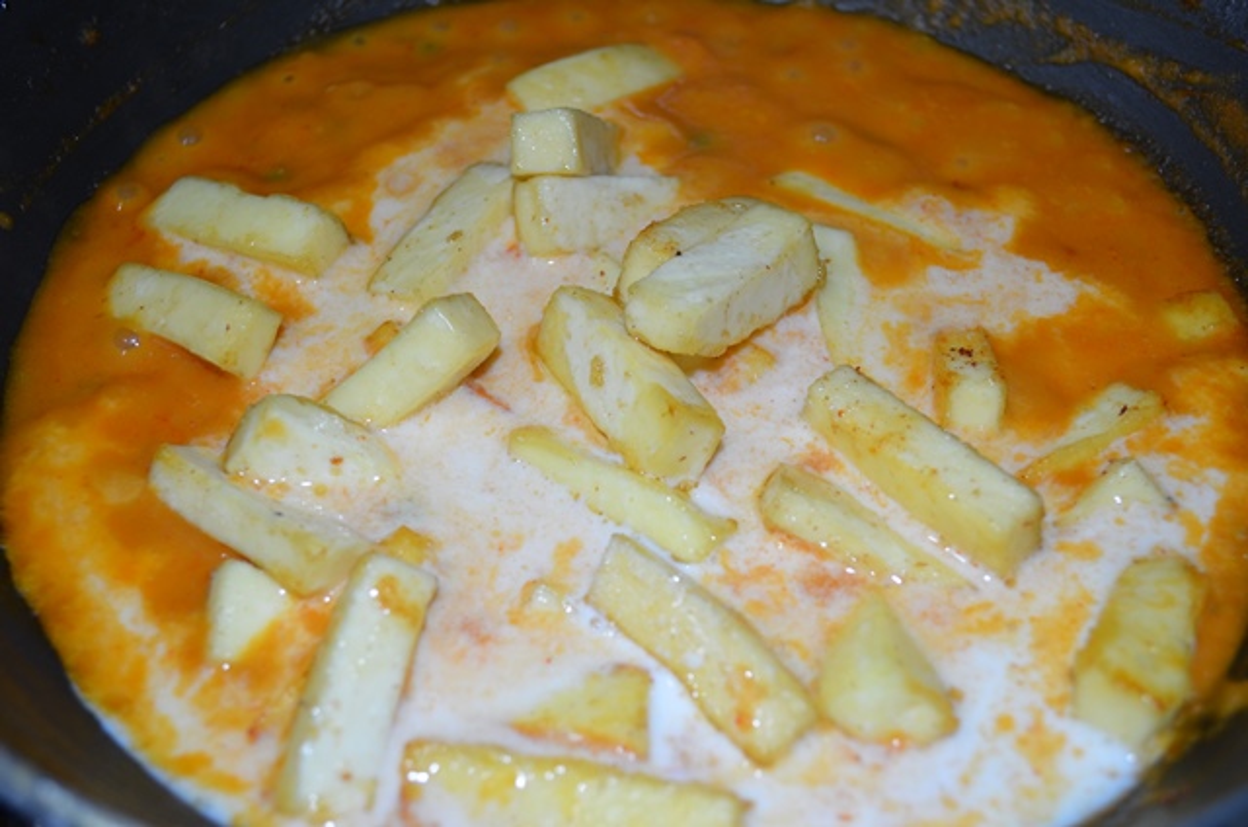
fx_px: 1661
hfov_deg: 41.2
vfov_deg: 28.0
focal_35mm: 48
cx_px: 624
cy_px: 414
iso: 500
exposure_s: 1/60
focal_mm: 32
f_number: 4.8
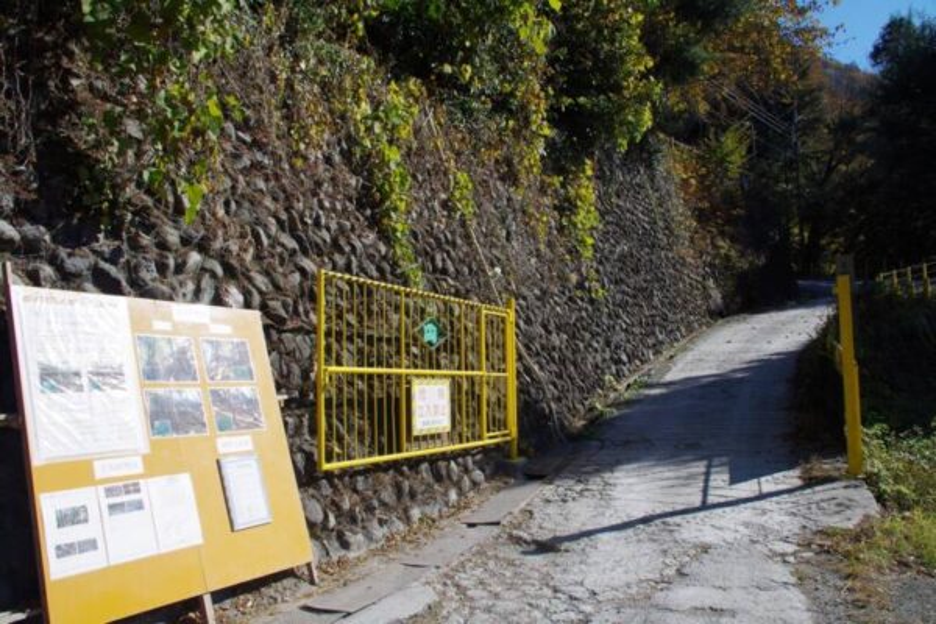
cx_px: 468
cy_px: 312
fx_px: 702
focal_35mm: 27
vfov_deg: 47.9
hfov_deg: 67.4
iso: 200
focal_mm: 18
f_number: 7.1
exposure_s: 1/320
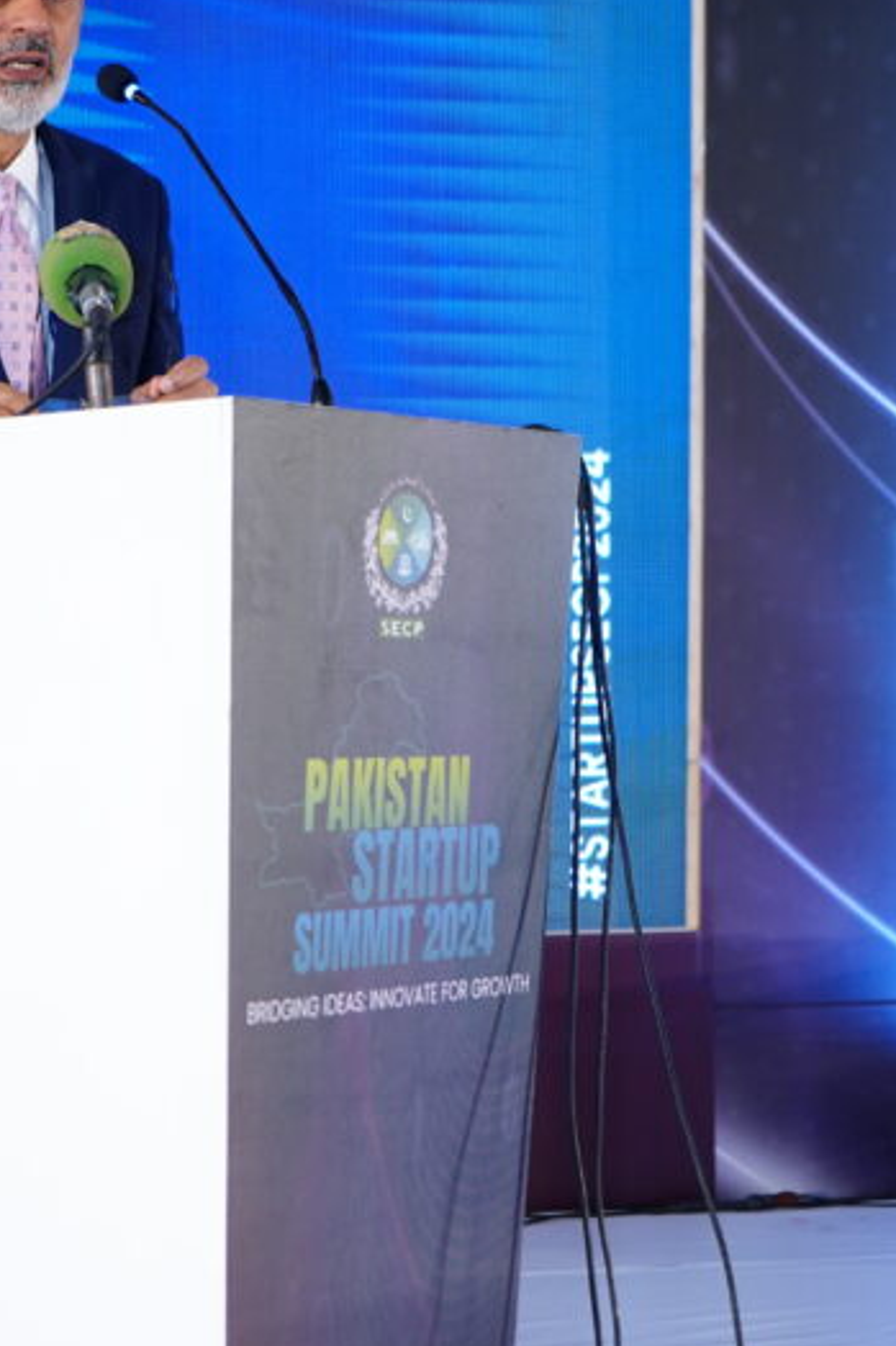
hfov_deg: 15.6
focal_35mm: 86
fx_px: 3213
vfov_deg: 23.6
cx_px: 53
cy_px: 745
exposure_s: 1/125
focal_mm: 44
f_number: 4
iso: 1250
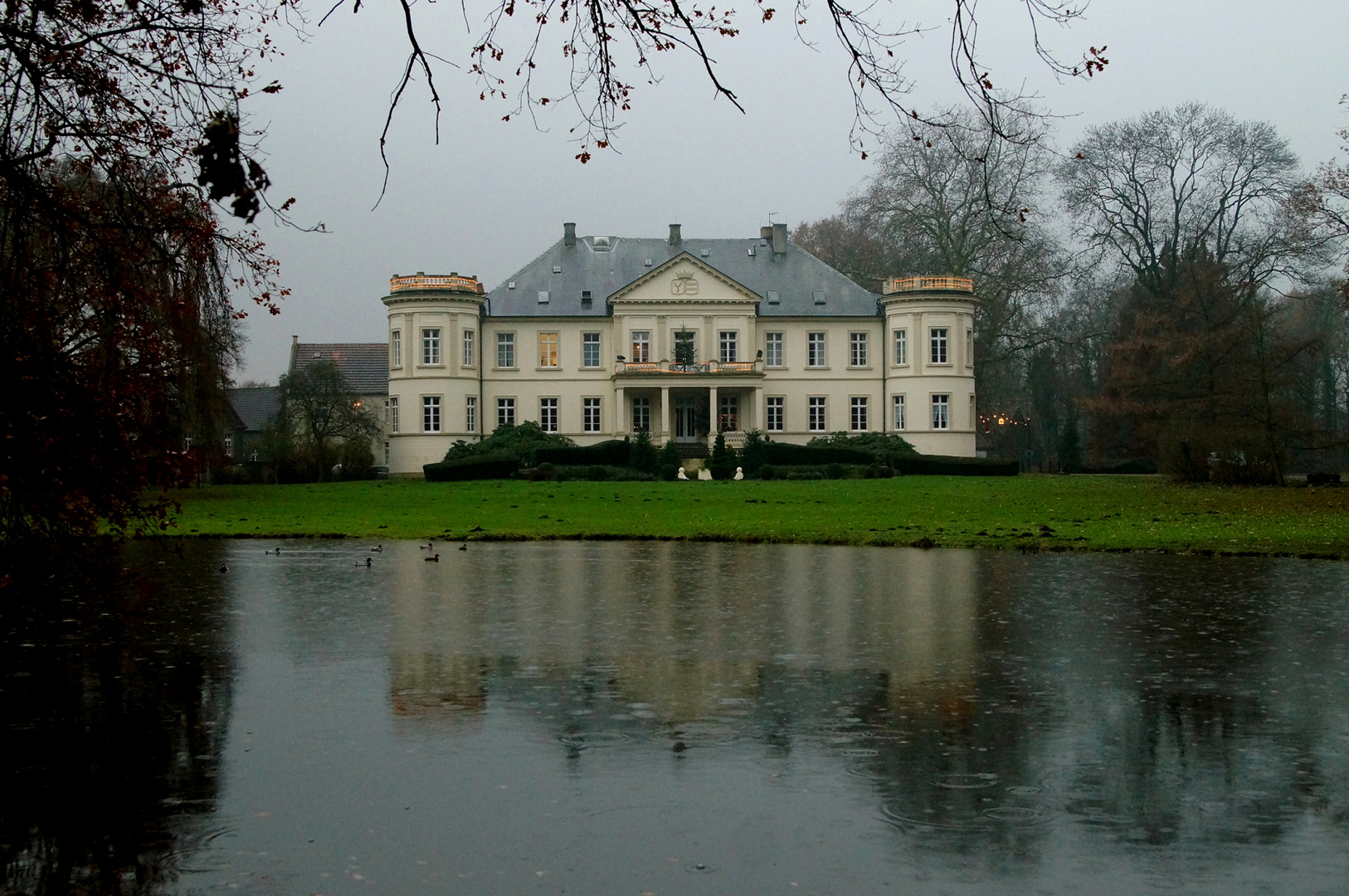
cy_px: 448
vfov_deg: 31.8
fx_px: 1572
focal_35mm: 42
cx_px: 674
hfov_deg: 46.4
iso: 2000
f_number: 4
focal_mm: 28
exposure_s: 1/60
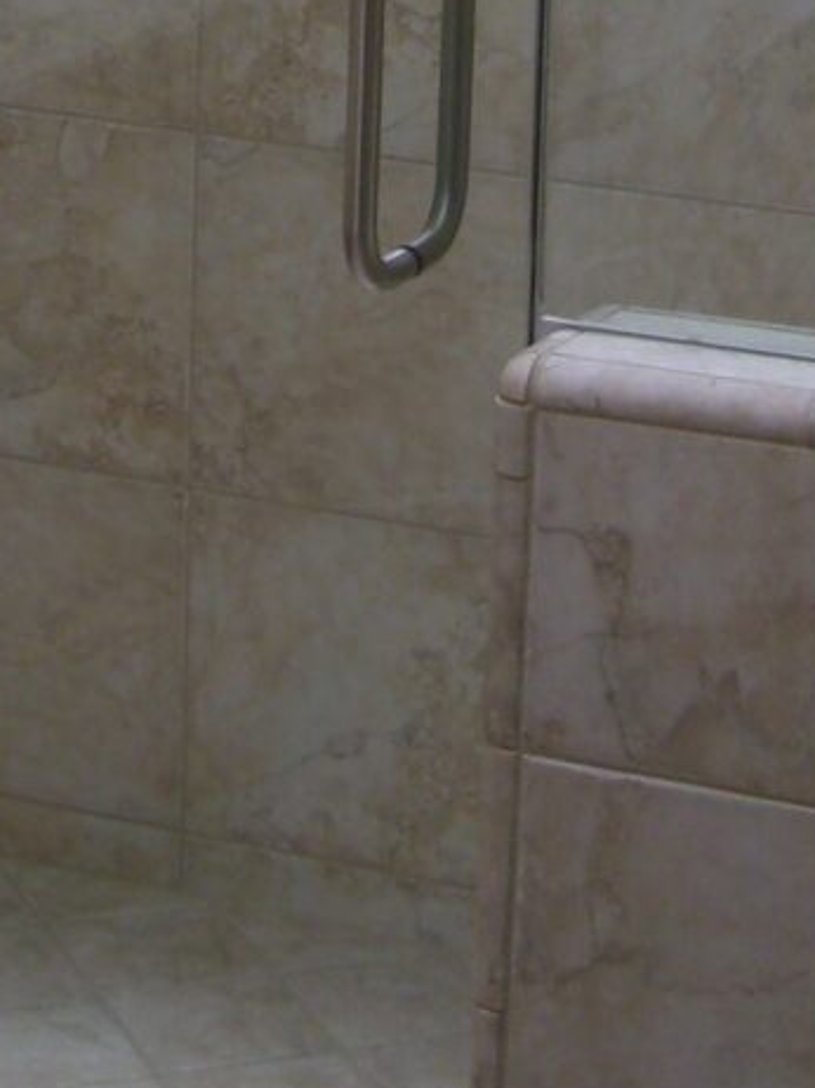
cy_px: -271
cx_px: 207
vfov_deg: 12.2
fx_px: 4965
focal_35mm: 158
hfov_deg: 9.4
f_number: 2.8
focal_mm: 7.9
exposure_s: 1/200
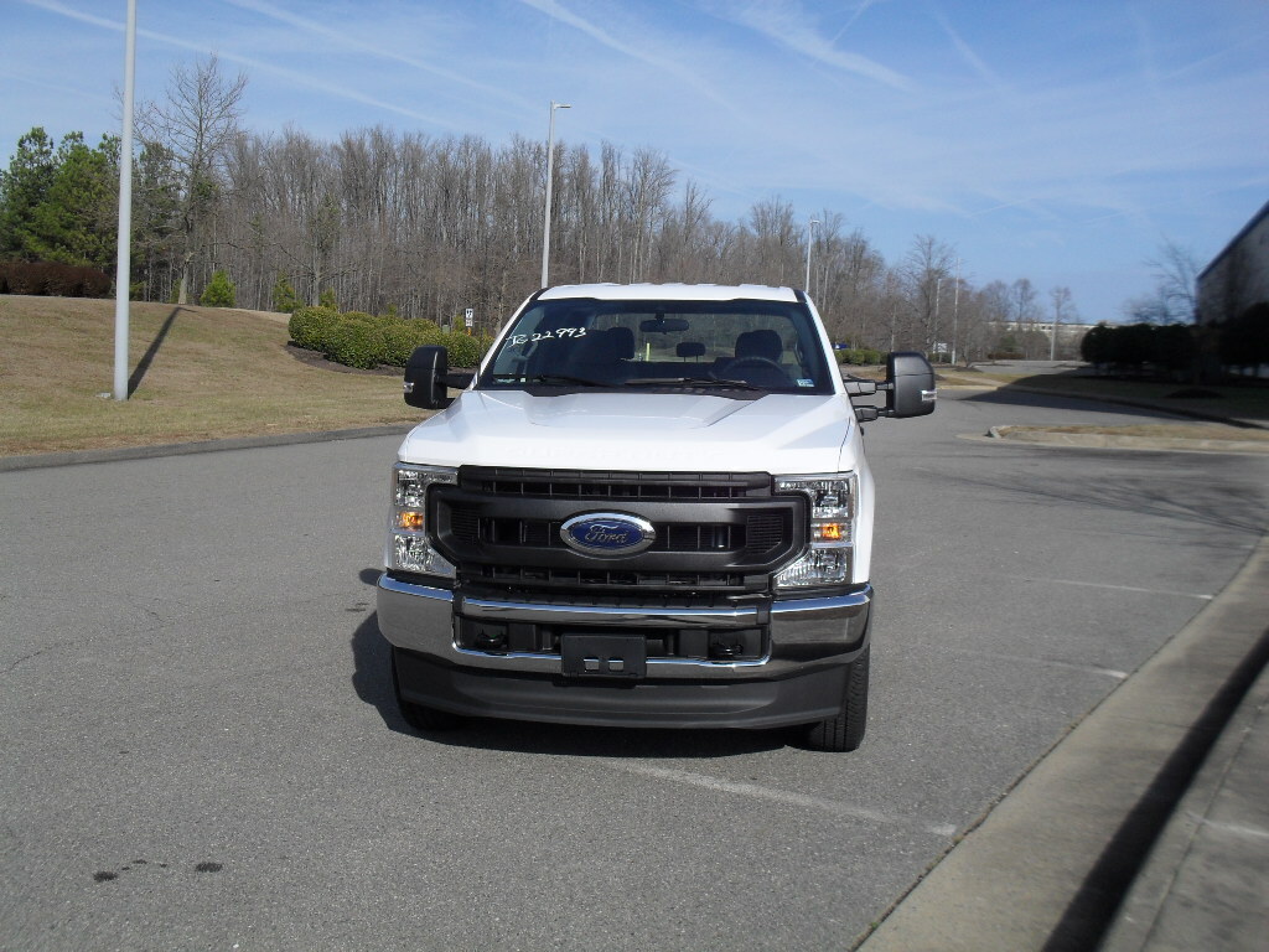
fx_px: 1283
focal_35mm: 35
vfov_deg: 40.7
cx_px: 634
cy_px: 476
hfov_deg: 52.6
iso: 100
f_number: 8.4
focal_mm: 6.3
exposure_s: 1/350
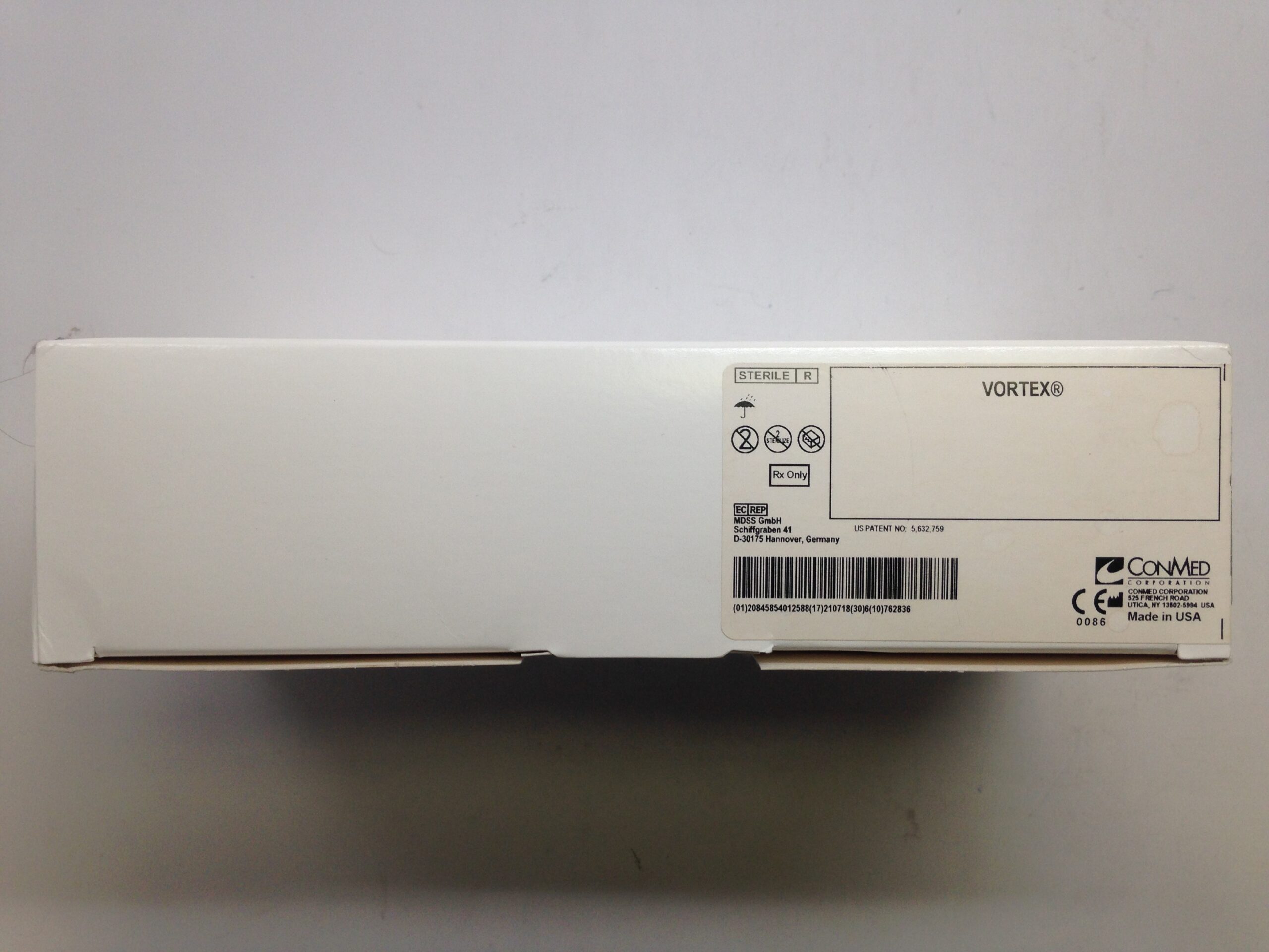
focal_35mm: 33
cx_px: 634
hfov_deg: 55.4
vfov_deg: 42.9
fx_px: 1210
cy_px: 476
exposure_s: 1/60
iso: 50
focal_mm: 4.12
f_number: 2.4
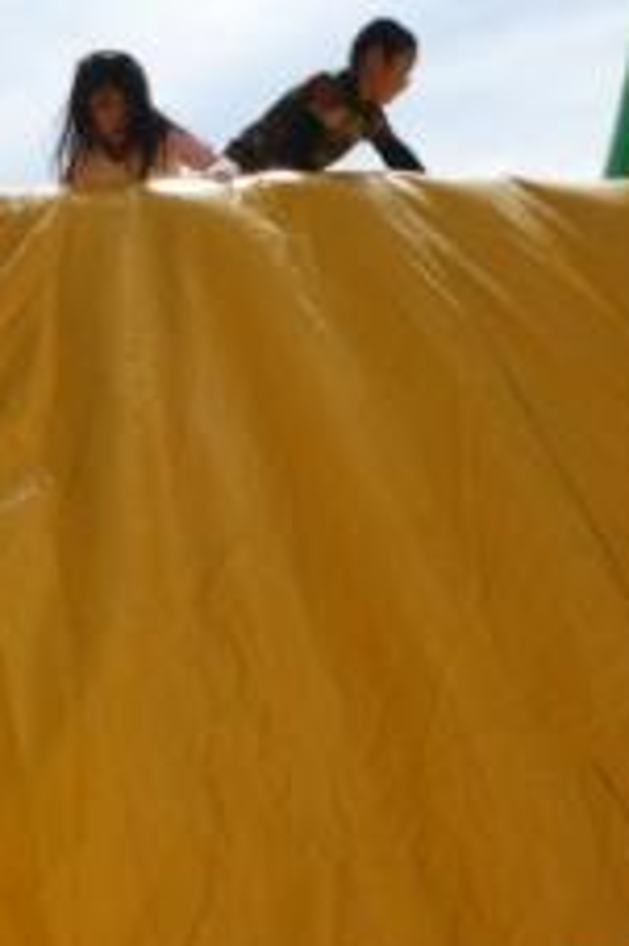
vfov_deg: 22.2
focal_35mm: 92
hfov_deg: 14.8
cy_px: 425
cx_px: 225
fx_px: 2414
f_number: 14
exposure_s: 1/800
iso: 640
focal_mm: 31
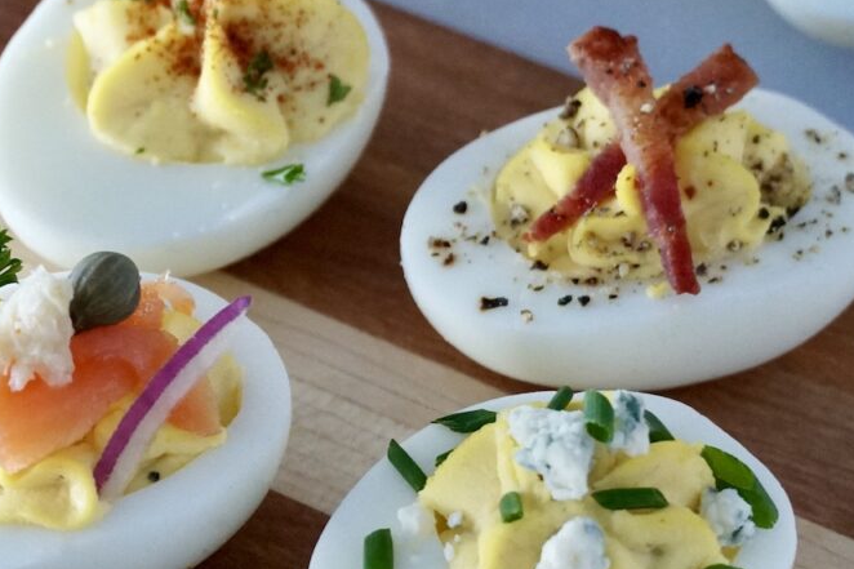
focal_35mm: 116
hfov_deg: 17.6
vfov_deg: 11.8
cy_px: 321
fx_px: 2751
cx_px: 351
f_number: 5
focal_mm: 50
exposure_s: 1/80
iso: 3200
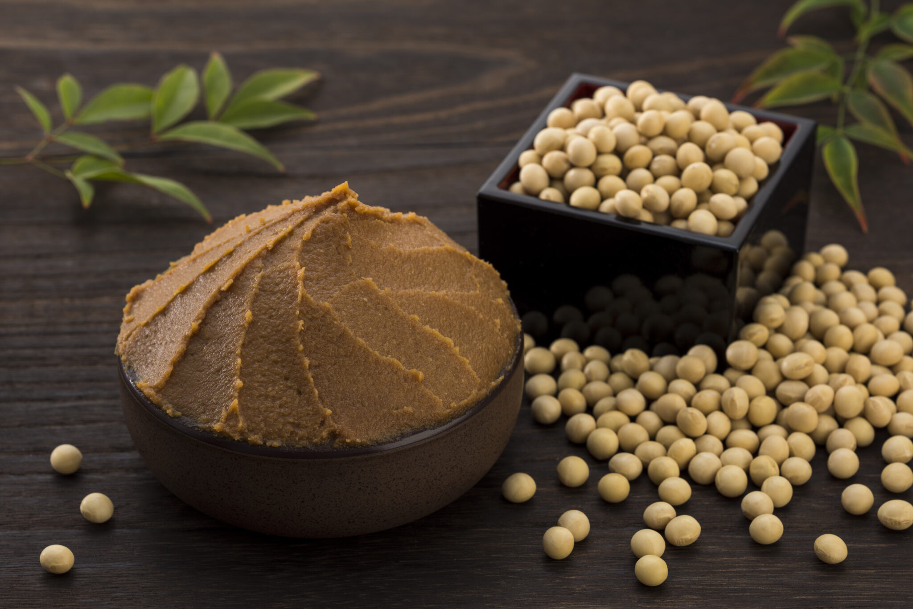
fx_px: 2156
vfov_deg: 16.1
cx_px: 456
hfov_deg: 23.9
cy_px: 304
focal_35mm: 85
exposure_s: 1/160
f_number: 11
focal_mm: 85
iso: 100
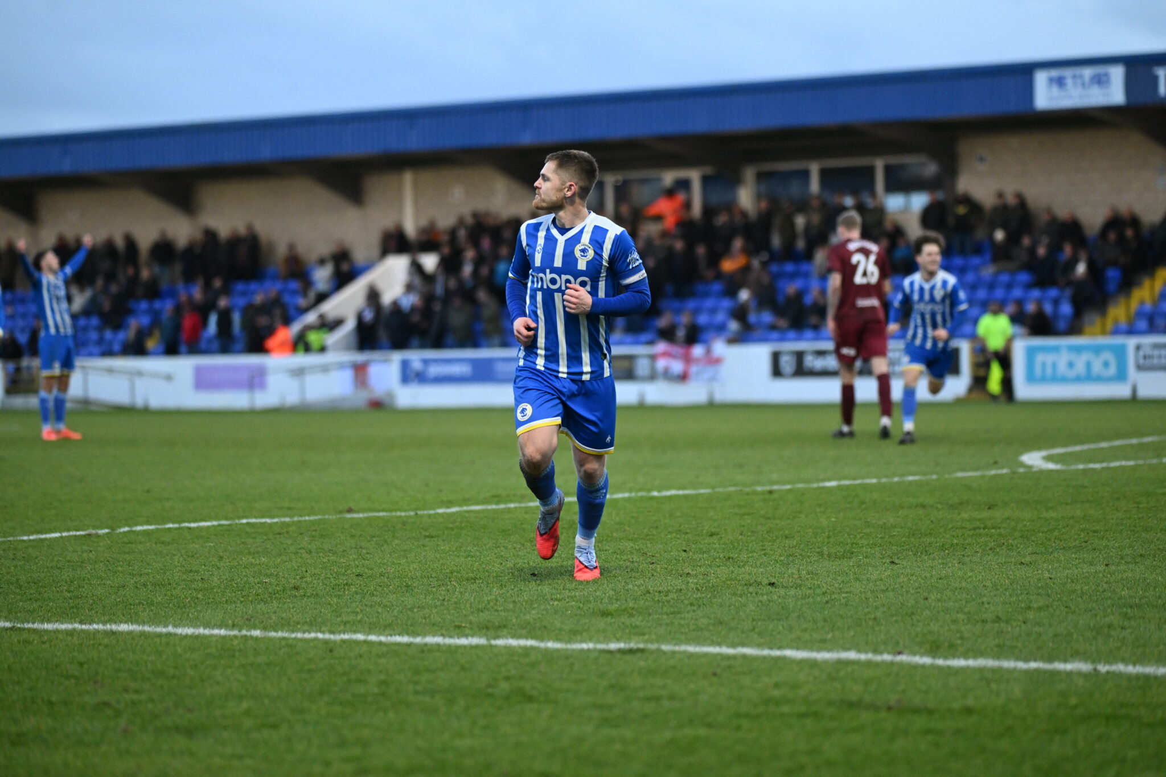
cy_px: 388
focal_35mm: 150
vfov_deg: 9.1
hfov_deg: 13.7
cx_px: 583
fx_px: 4858
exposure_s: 1/1250
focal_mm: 150
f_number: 2.8
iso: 3600
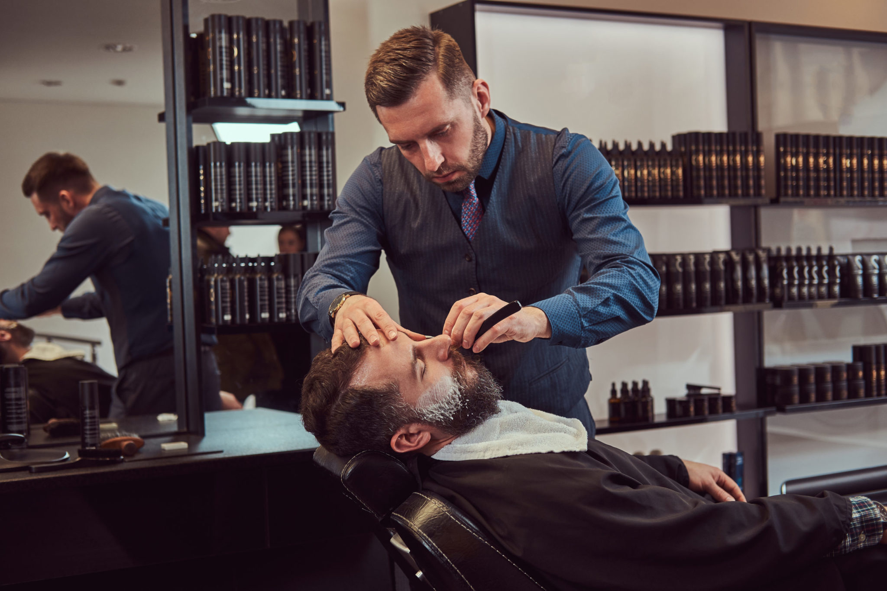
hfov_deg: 37.5
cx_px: 444
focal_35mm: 53
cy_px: 296
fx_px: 1306
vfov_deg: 25.5
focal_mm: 35
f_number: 2.8
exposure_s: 1/125
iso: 200
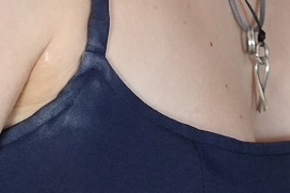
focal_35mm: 1268
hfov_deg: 1.6
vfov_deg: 1.1
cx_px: 604
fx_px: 10208
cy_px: -317
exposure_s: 1/200
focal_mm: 164
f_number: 4
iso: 3200
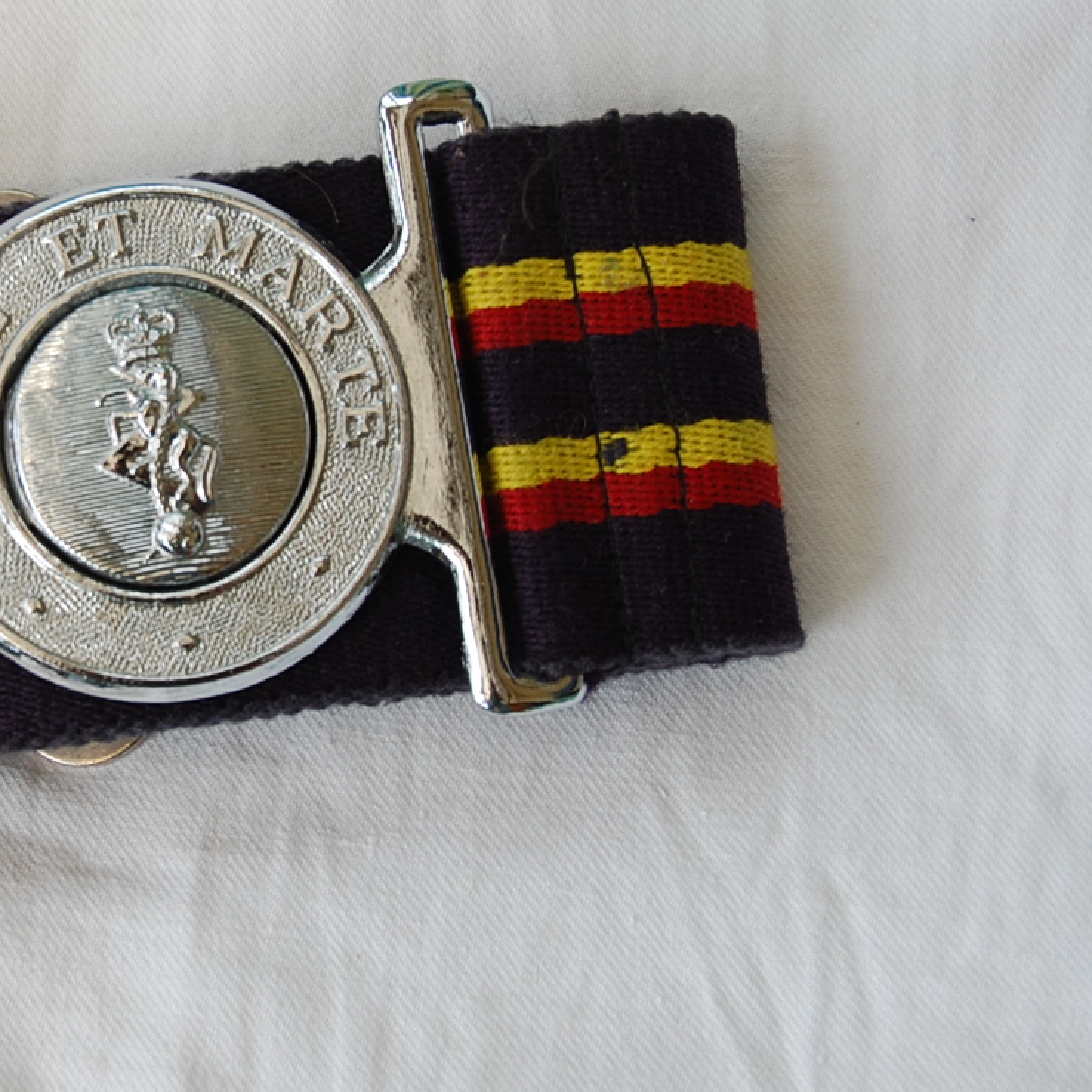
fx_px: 4171
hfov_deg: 14.7
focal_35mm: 117
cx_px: 27
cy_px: 392
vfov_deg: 14.9
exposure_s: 1/160
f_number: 8
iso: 200
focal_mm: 45
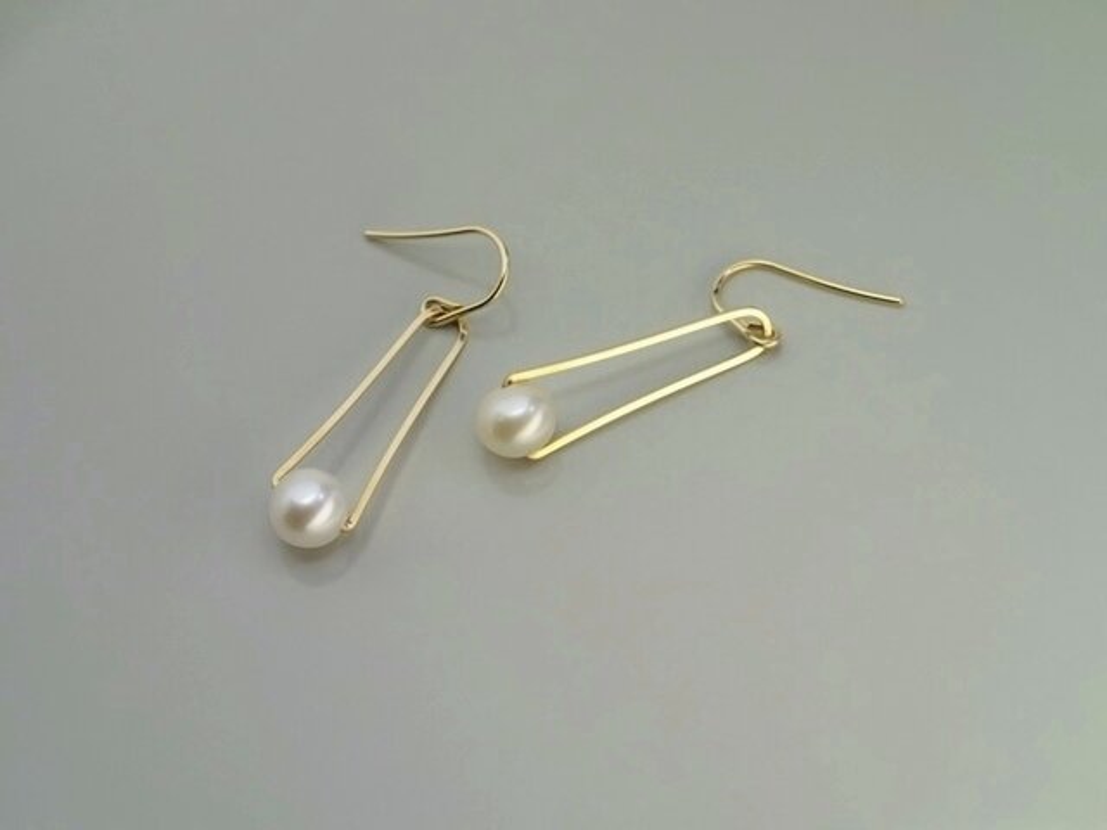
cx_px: 554
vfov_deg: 16.2
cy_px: 415
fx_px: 2910
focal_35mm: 91
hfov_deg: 21.5
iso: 100
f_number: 4.7
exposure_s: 1/100
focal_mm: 16.48
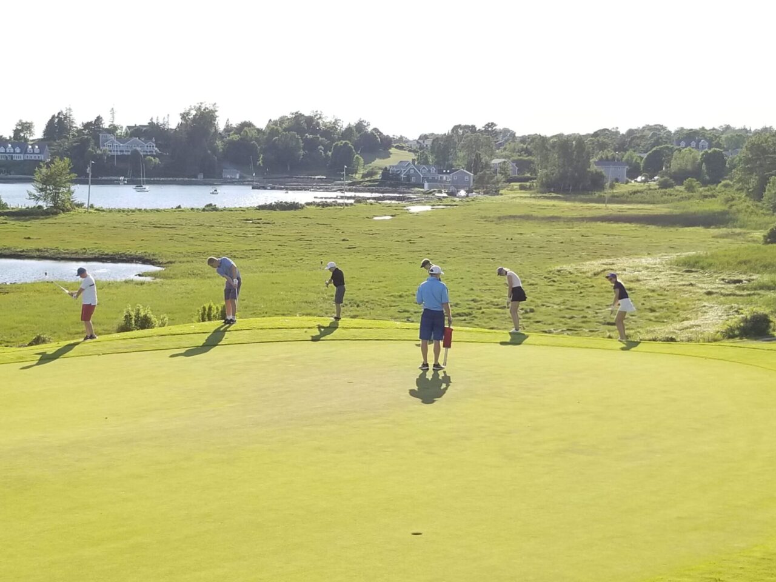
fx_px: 583
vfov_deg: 53.1
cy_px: 291
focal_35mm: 26
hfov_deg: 67.3
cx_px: 388
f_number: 1.7
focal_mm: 4.25
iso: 50
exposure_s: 1/1280
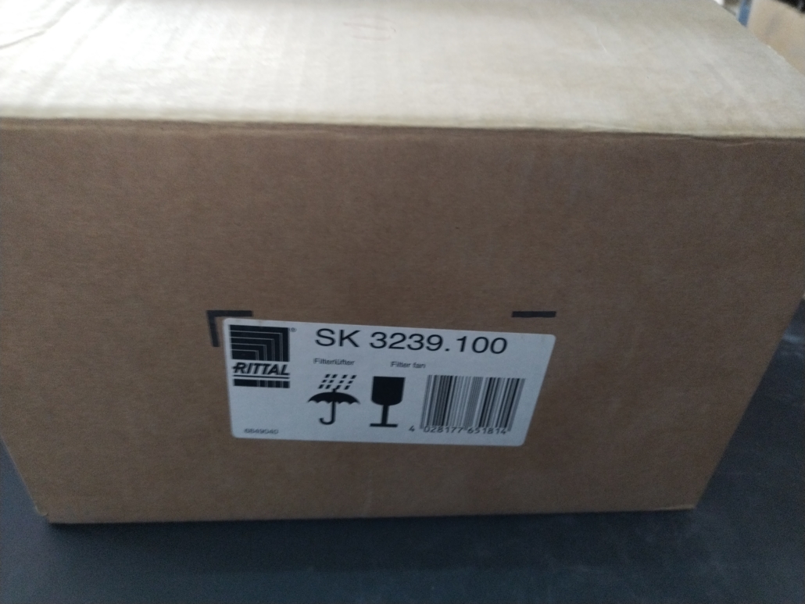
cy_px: 302
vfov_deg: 53.1
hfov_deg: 67.3
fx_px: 605
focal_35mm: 26
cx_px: 402
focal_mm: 4.75
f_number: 1.8
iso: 801
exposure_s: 1/25
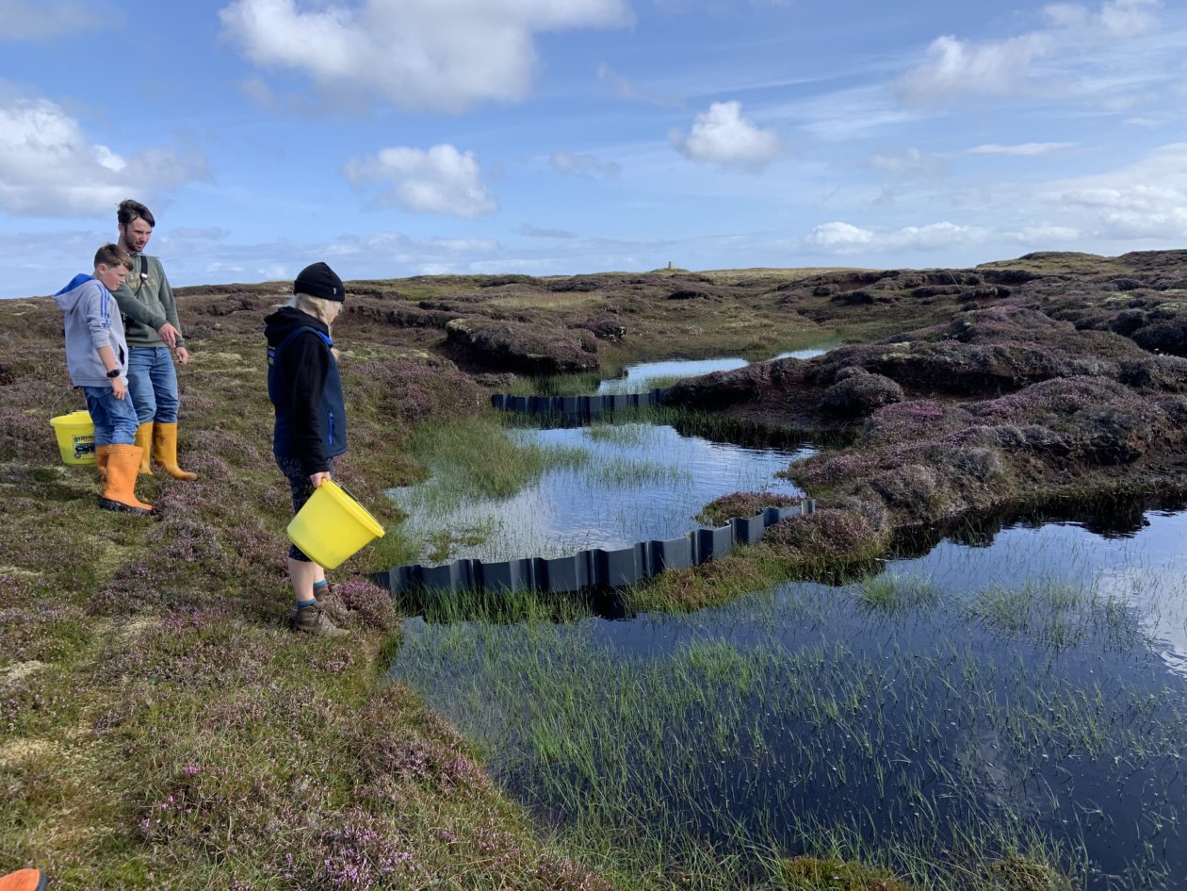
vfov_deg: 53.1
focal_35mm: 26
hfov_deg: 67.3
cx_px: 594
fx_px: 892
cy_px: 446
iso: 25
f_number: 1.8
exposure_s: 1/1513
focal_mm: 4.25
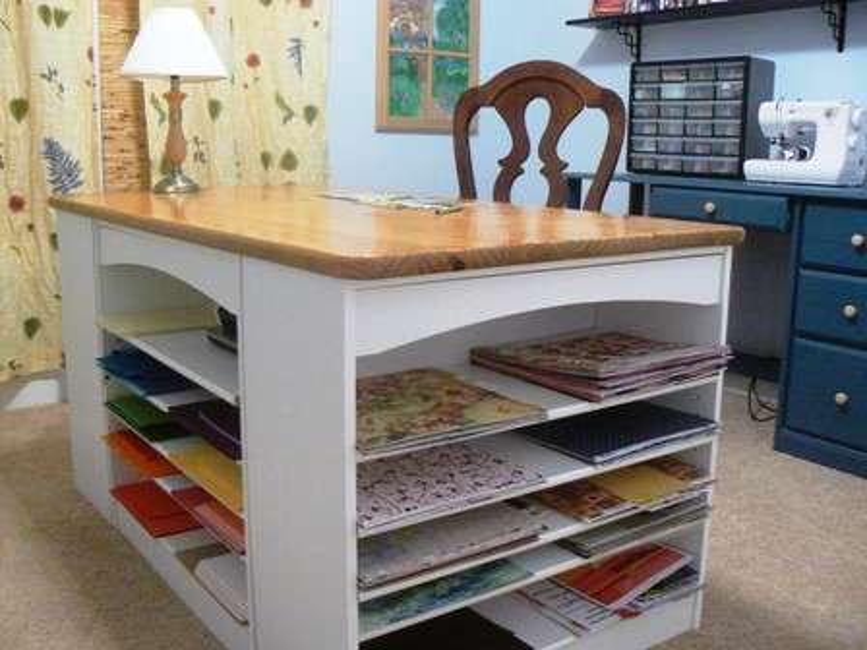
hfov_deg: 51.4
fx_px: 902
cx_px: 434
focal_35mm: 36
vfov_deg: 39.7
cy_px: 325
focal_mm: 6
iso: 400
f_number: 2.8
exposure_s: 1/20
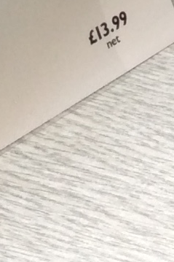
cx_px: 309
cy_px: -387
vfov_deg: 7.9
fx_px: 1742
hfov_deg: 5.6
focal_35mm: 240
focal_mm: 3.3
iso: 40
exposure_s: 1/33
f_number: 2.4
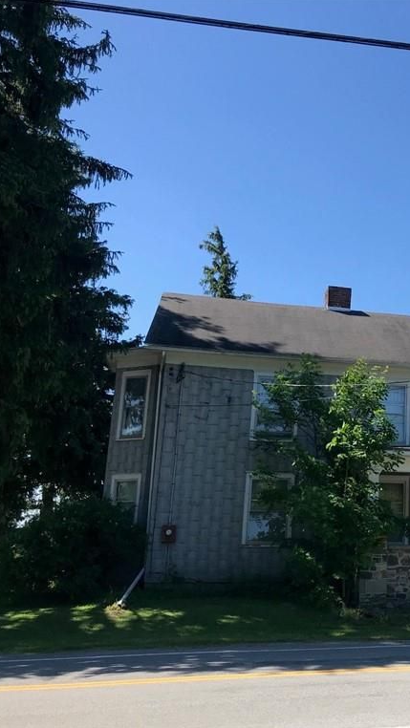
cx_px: 452
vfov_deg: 49.4
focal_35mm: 41
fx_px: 792
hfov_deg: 26.7
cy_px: 363
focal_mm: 3.99
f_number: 1.8
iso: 20
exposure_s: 1/1041
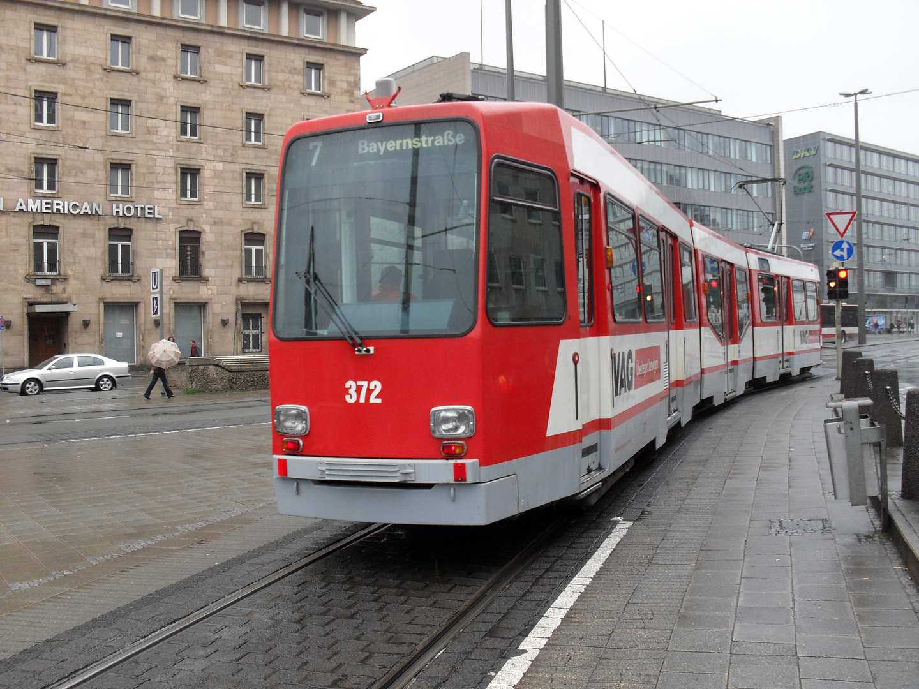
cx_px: 460
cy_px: 344
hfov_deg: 52.6
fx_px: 929
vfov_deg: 40.7
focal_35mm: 35
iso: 100
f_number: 3.2
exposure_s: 1/250
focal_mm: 6.3
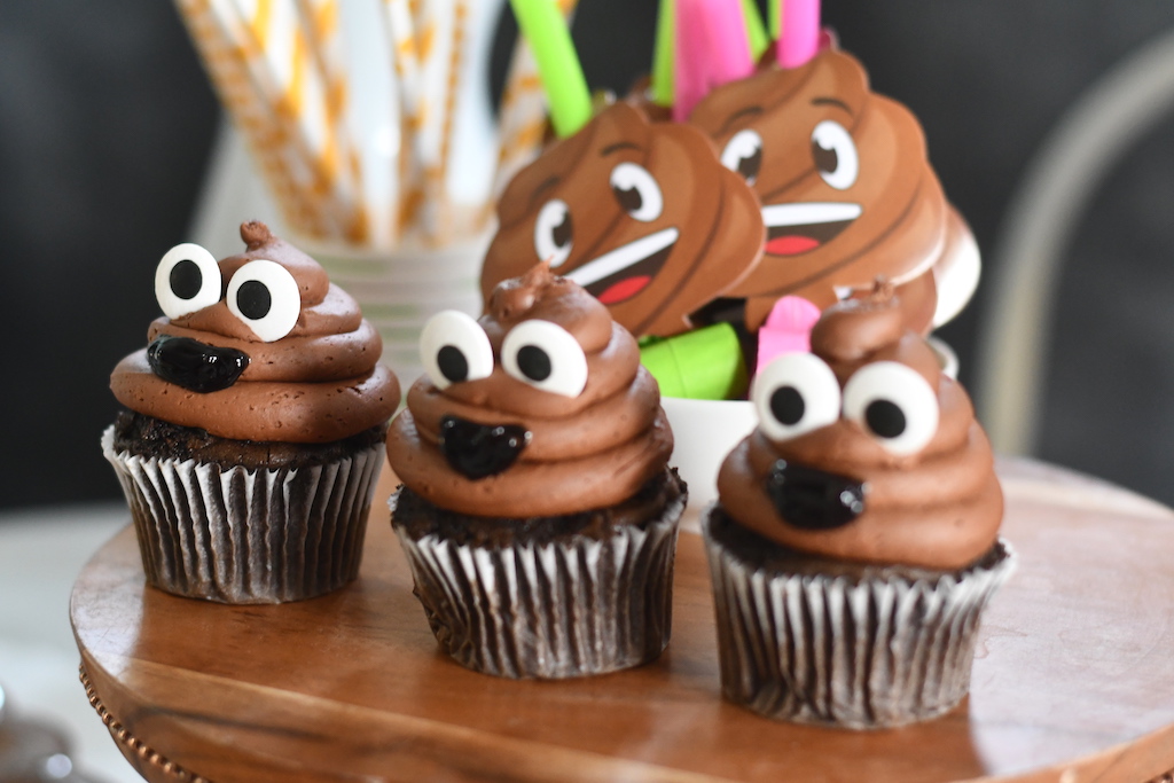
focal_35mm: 75
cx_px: 587
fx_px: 2446
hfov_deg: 27.0
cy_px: 392
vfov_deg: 18.2
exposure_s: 1/125
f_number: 2.8
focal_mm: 50
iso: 1800
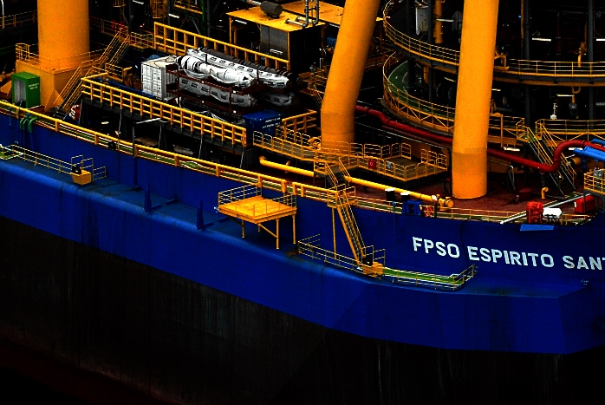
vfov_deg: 4.1
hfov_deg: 6.2
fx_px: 5602
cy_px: 37
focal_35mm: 333
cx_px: 252
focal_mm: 80
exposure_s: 1/500
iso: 250
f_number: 8
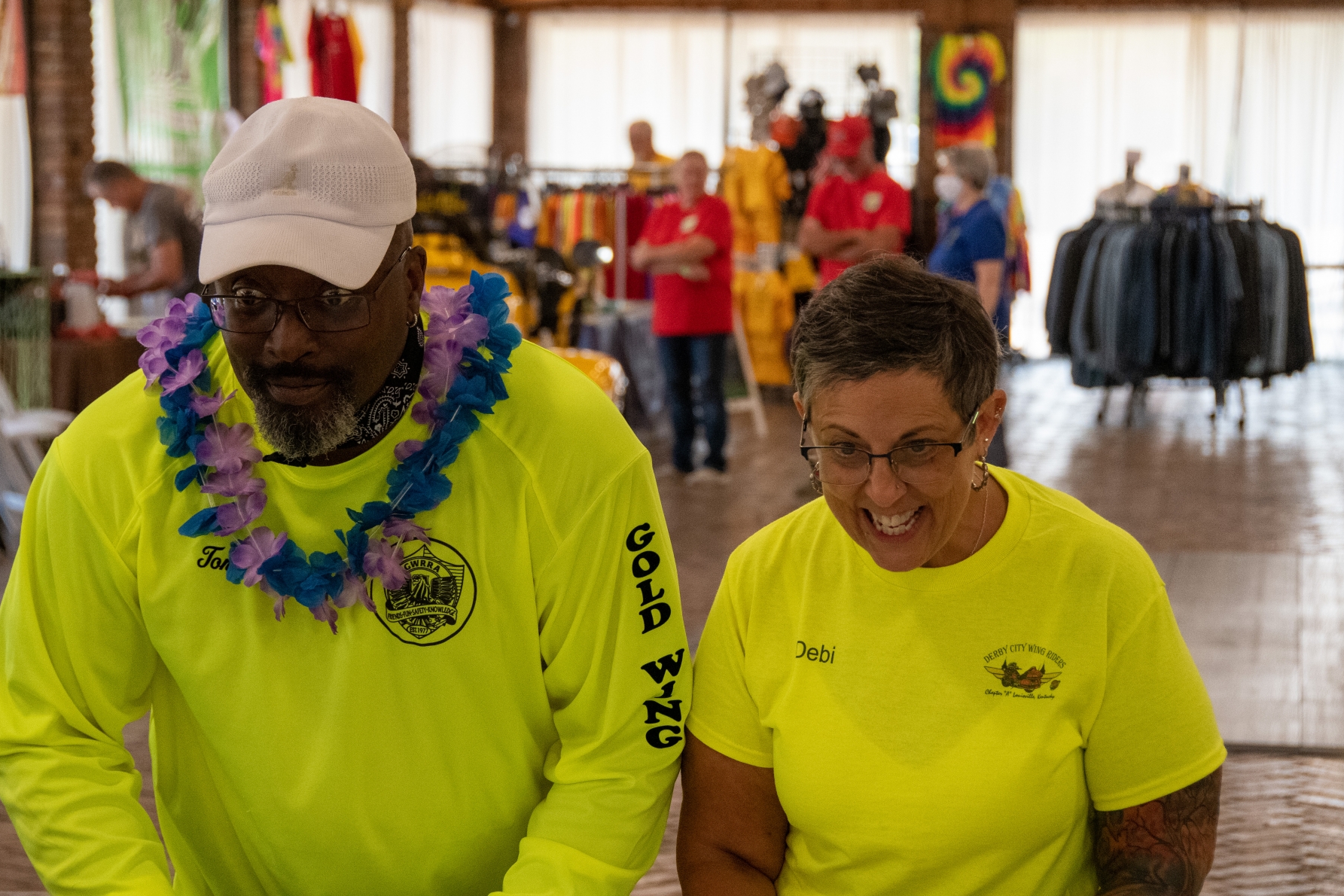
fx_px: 4517
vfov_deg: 11.3
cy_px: 446
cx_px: 670
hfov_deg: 16.9
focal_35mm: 121
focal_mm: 80
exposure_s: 1/400
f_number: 7.1
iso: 4000
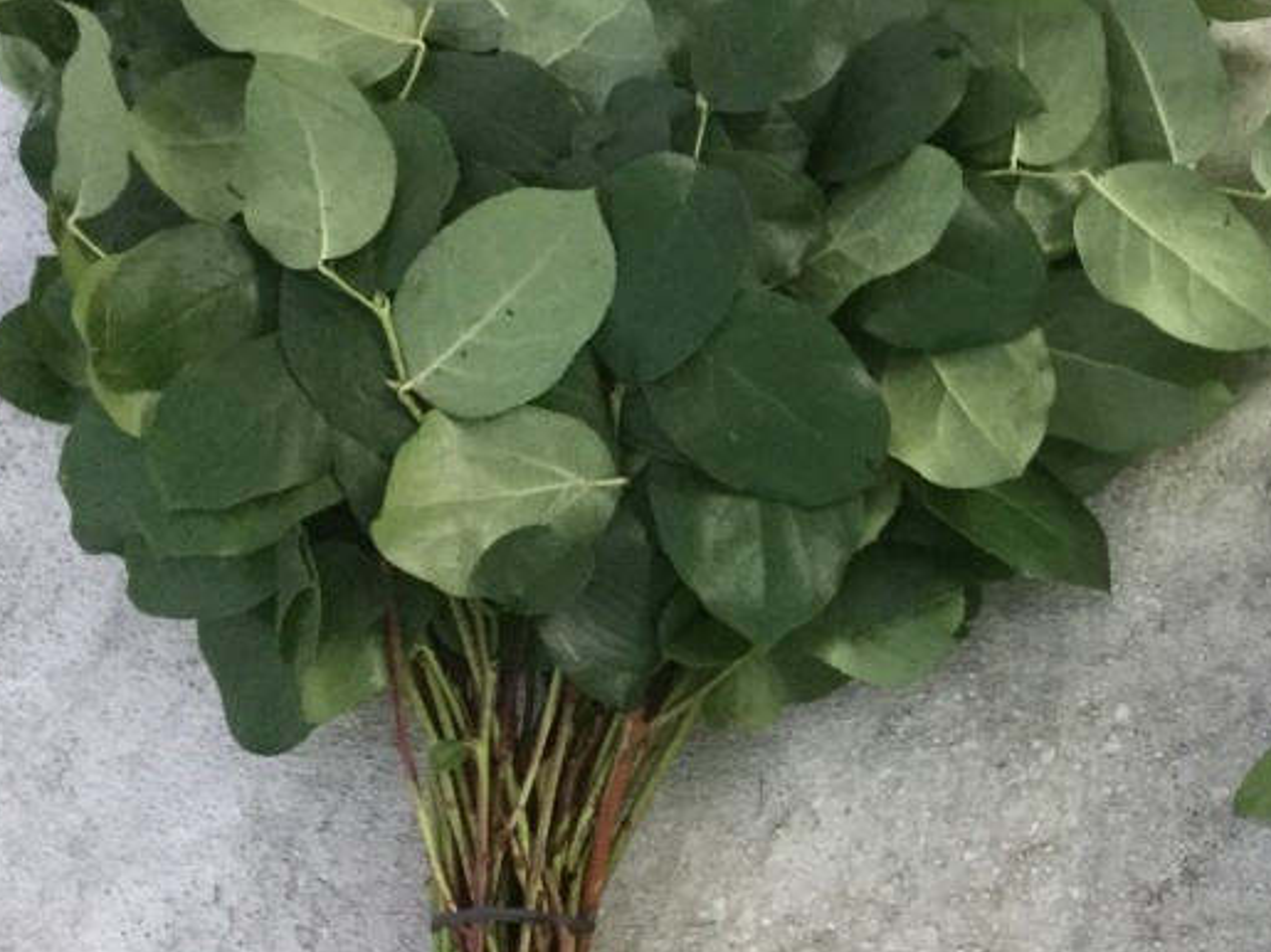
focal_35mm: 65
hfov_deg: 28.2
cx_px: 1236
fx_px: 2386
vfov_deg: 22.5
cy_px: 636
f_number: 2.4
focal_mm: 3.3
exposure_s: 1/30
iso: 200
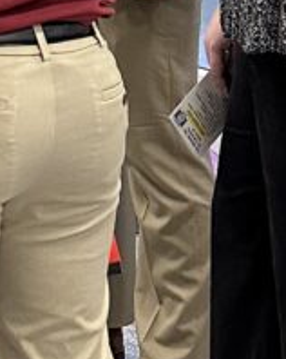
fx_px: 1929
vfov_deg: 10.0
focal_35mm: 182
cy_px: -310
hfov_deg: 8.1
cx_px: -304
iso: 200
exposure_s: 1/120
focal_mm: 6.86
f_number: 1.78
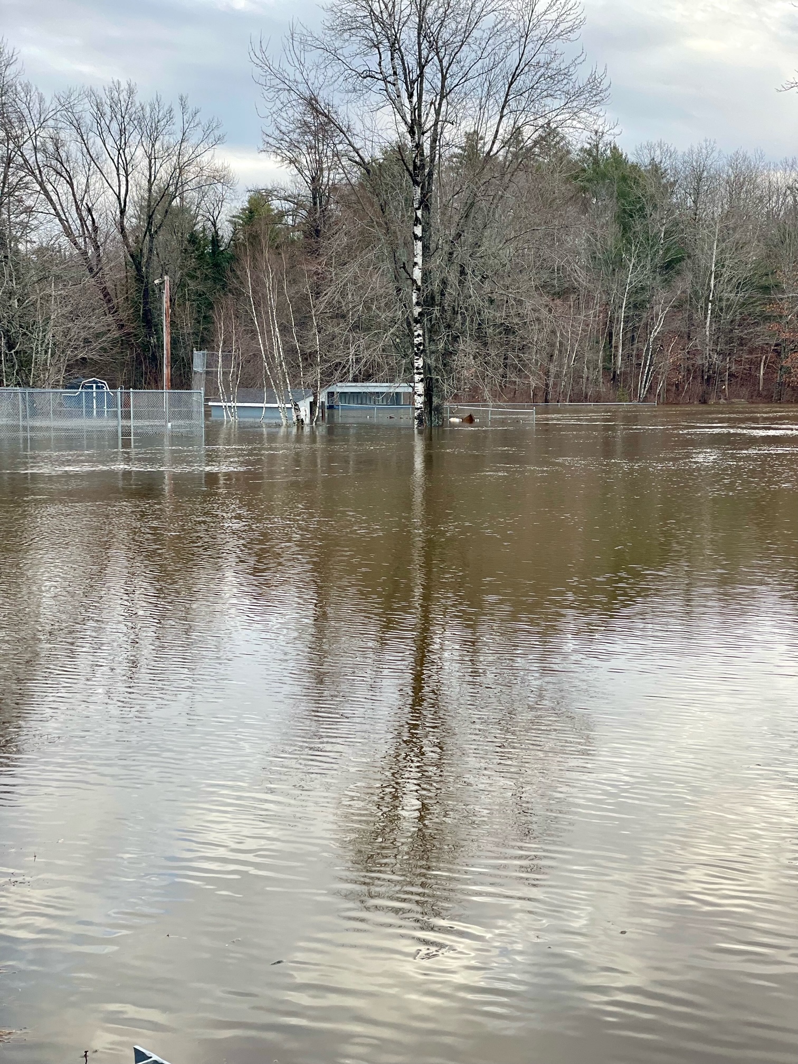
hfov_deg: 28.0
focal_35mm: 52
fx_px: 1598
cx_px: 399
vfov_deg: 36.8
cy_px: 532
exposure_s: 1/122
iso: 32
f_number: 2
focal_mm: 6
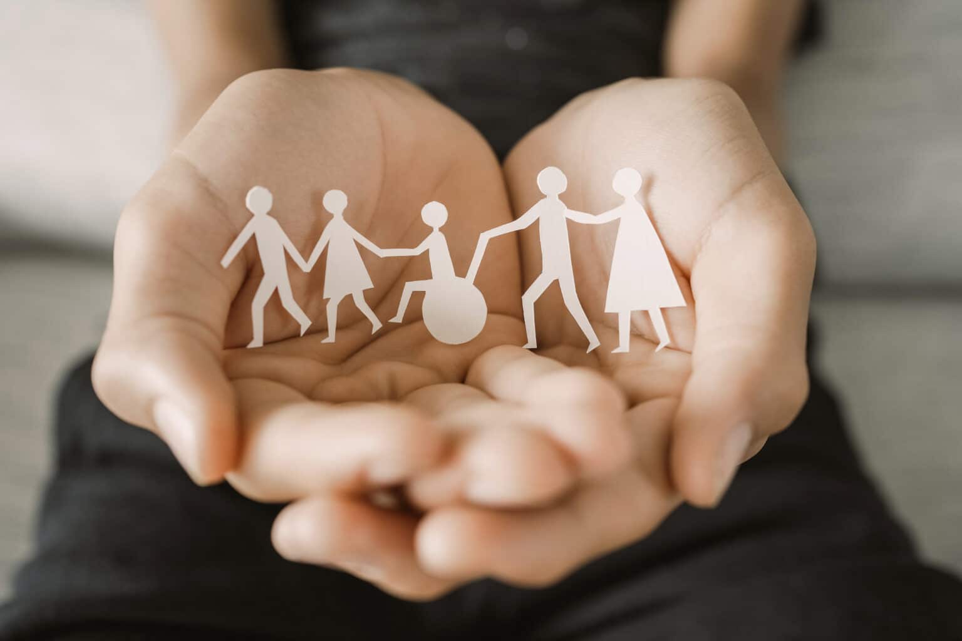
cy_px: 320
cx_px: 481
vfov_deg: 37.9
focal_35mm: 35
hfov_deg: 54.4
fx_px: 935
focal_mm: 35
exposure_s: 1/125
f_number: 4
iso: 400
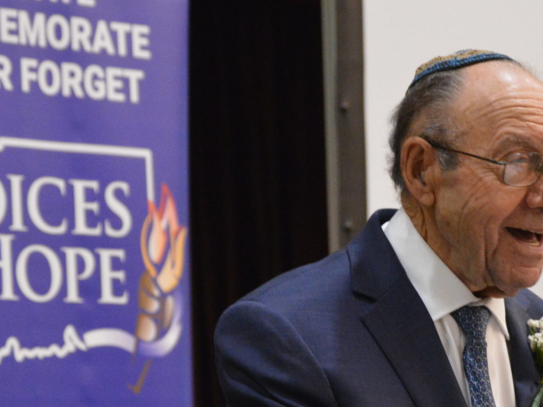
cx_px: 347
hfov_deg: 10.5
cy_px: 235
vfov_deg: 7.9
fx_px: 2964
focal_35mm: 189
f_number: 4.2
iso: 3200
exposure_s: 1/30
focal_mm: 66
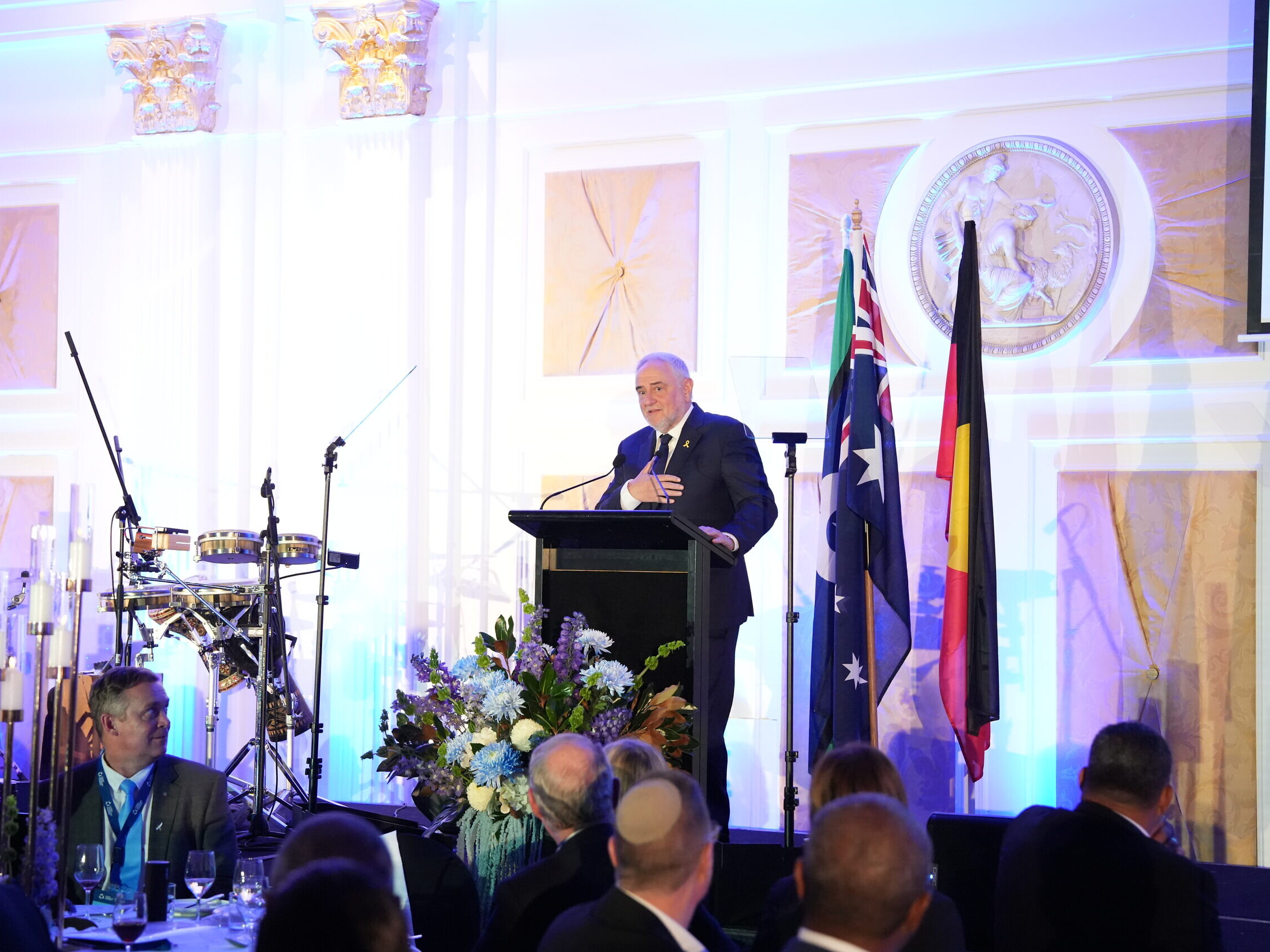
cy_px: 476
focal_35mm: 76
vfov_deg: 19.4
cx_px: 634
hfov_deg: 25.7
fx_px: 2788
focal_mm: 70
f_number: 4
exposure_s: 1/125
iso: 8000
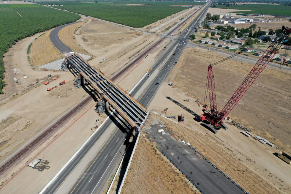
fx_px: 226
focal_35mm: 28
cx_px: 146
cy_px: 97
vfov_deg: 46.4
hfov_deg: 65.5
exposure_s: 1/120
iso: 100
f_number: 4
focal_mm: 10.26
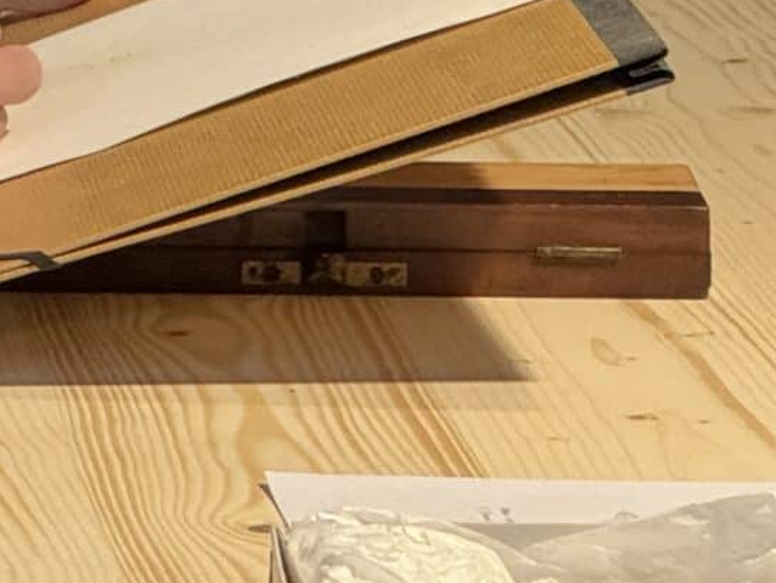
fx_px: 10180
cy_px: -442
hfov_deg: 4.3
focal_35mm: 454
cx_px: -392
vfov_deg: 3.3
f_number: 2.8
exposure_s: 1/50
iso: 500
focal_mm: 15.66
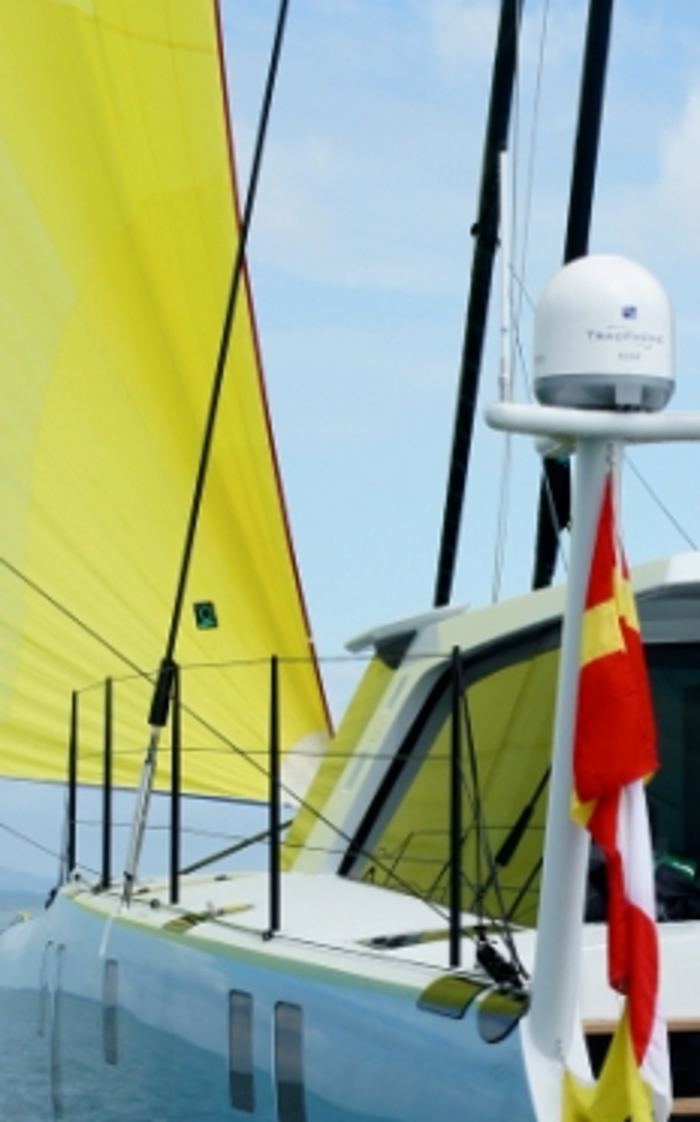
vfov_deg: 16.0
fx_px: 3987
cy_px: 796
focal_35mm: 130
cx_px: 581
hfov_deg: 10.0
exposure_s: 1/200
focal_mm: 31
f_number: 13
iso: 200
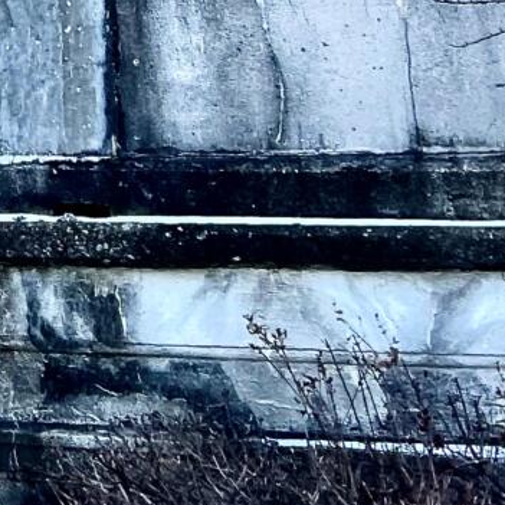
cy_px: -498
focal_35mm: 131
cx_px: -489
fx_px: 2162
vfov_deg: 11.9
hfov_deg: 11.9
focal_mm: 5.7
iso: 50
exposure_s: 1/1449
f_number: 1.5
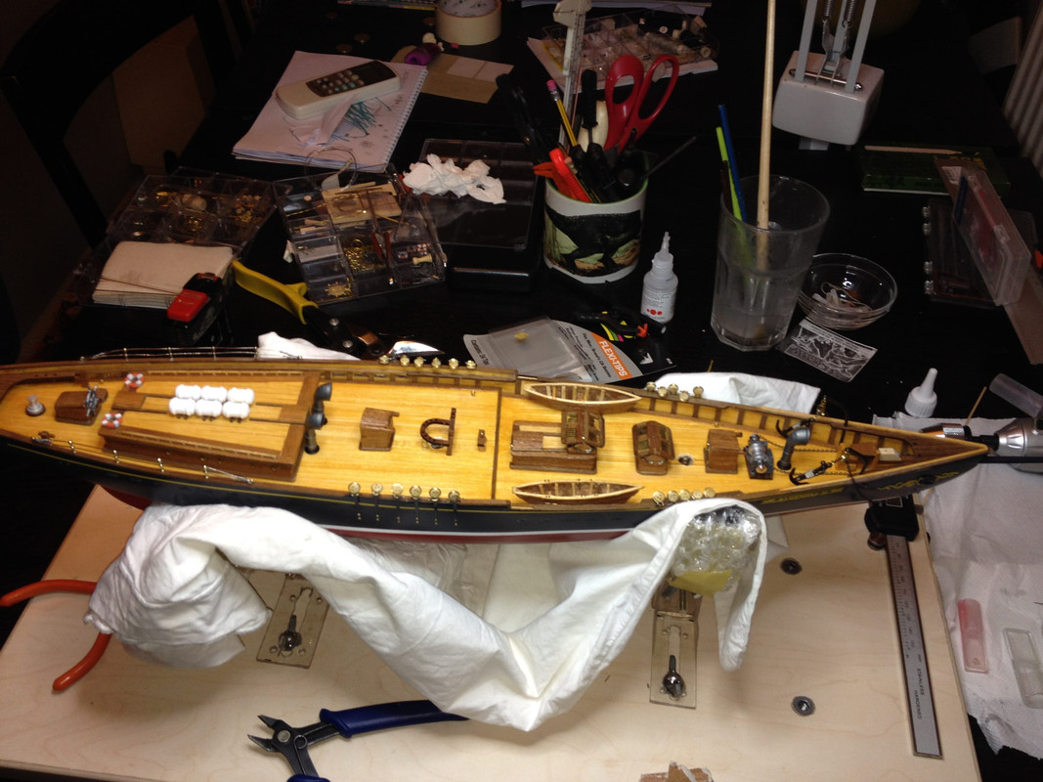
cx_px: 522
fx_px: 1054
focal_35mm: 35
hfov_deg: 52.6
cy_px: 391
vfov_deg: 40.7
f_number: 2.4
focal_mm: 4.28
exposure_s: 1/29
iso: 50
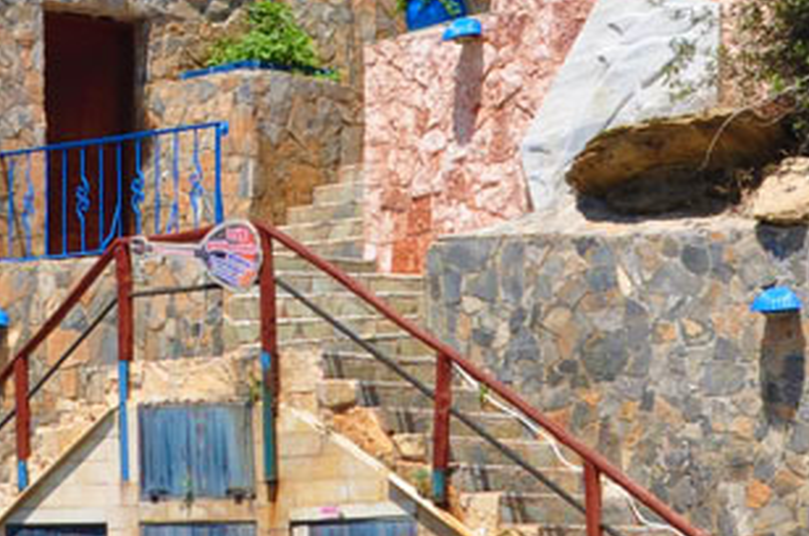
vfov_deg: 8.9
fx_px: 3409
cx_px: -3
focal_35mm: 152
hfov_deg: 13.3
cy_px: -106
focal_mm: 26
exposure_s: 1/160
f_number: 13
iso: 200
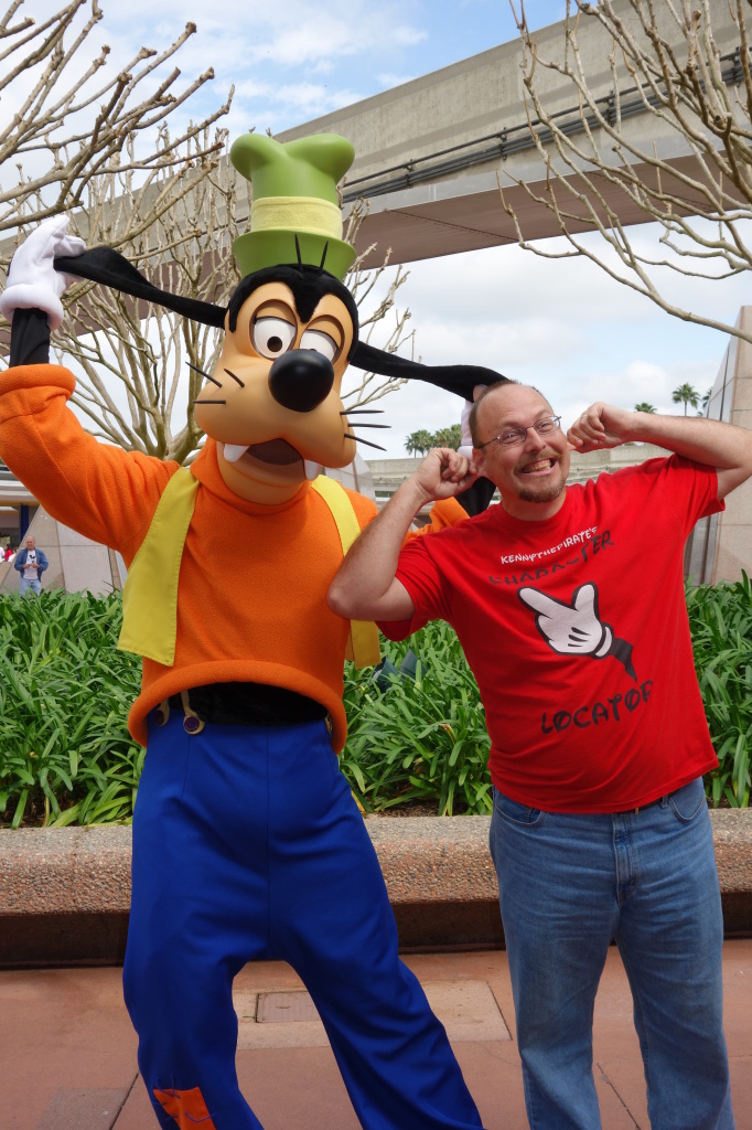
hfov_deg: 31.9
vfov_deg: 46.4
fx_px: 1317
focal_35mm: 42
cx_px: 376
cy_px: 565
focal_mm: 15.64
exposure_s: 1/320
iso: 125
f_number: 5.6
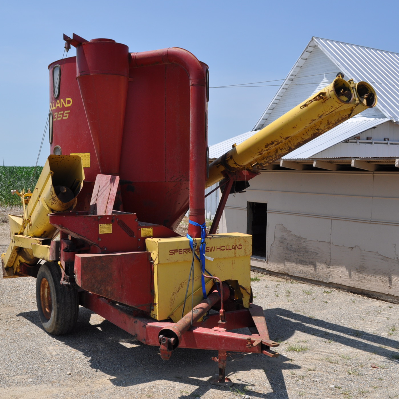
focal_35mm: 43
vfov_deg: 39.2
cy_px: 202
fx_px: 561
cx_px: 151
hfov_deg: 38.9
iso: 200
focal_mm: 22
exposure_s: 1/400
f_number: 10
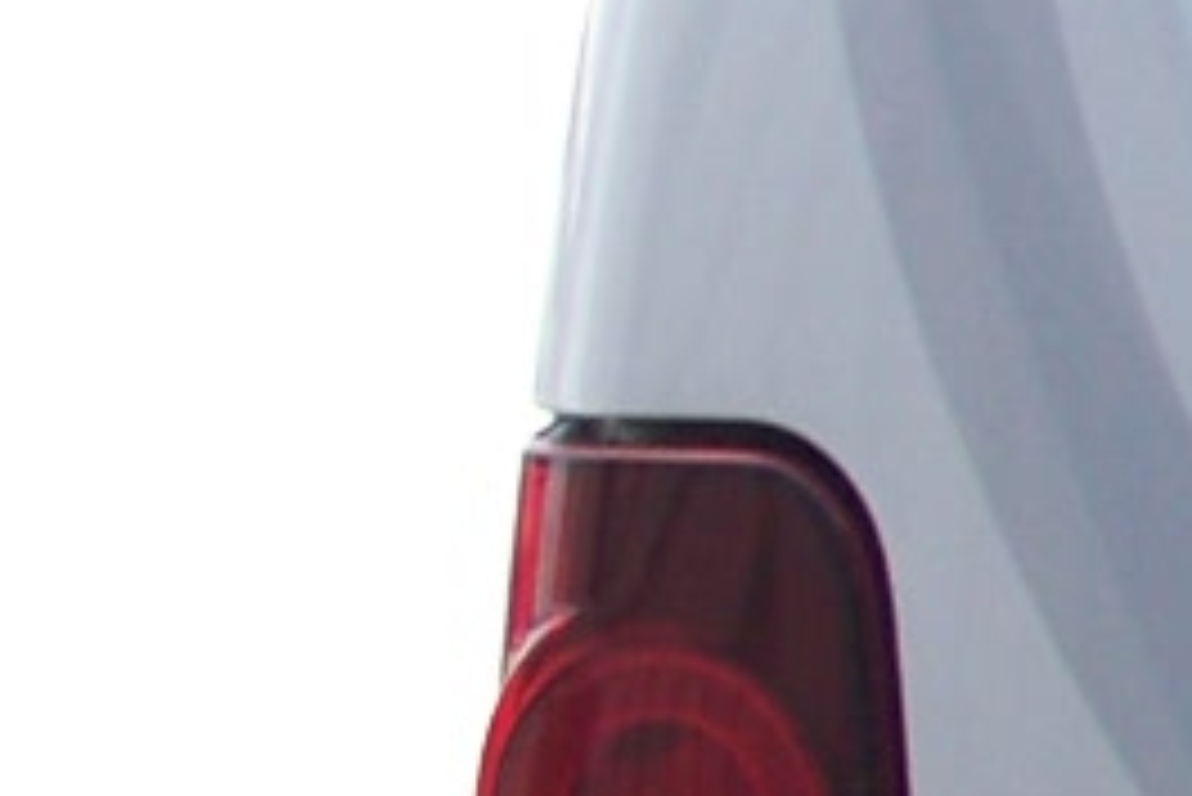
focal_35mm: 289
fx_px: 9574
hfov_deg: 6.2
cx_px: 4192
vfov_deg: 4.7
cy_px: 895
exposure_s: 1/200
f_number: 2.8
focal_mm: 7.54
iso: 64
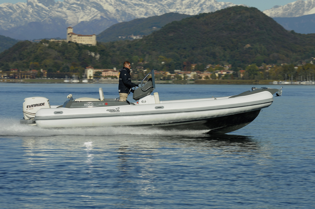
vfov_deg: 7.6
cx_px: 158
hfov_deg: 11.4
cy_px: 104
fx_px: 1573
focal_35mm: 180
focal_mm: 120
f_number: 10
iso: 200
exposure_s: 1/400
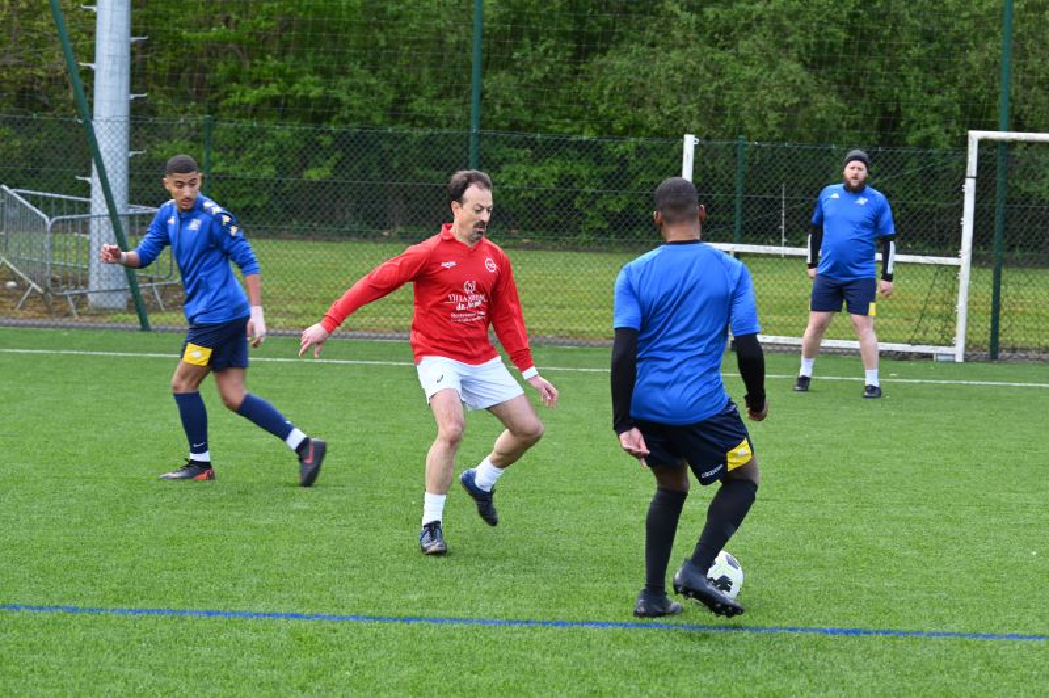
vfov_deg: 15.3
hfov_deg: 22.9
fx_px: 2591
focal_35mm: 89
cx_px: 524
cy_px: 349
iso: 200
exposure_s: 1/250
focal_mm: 89
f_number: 5
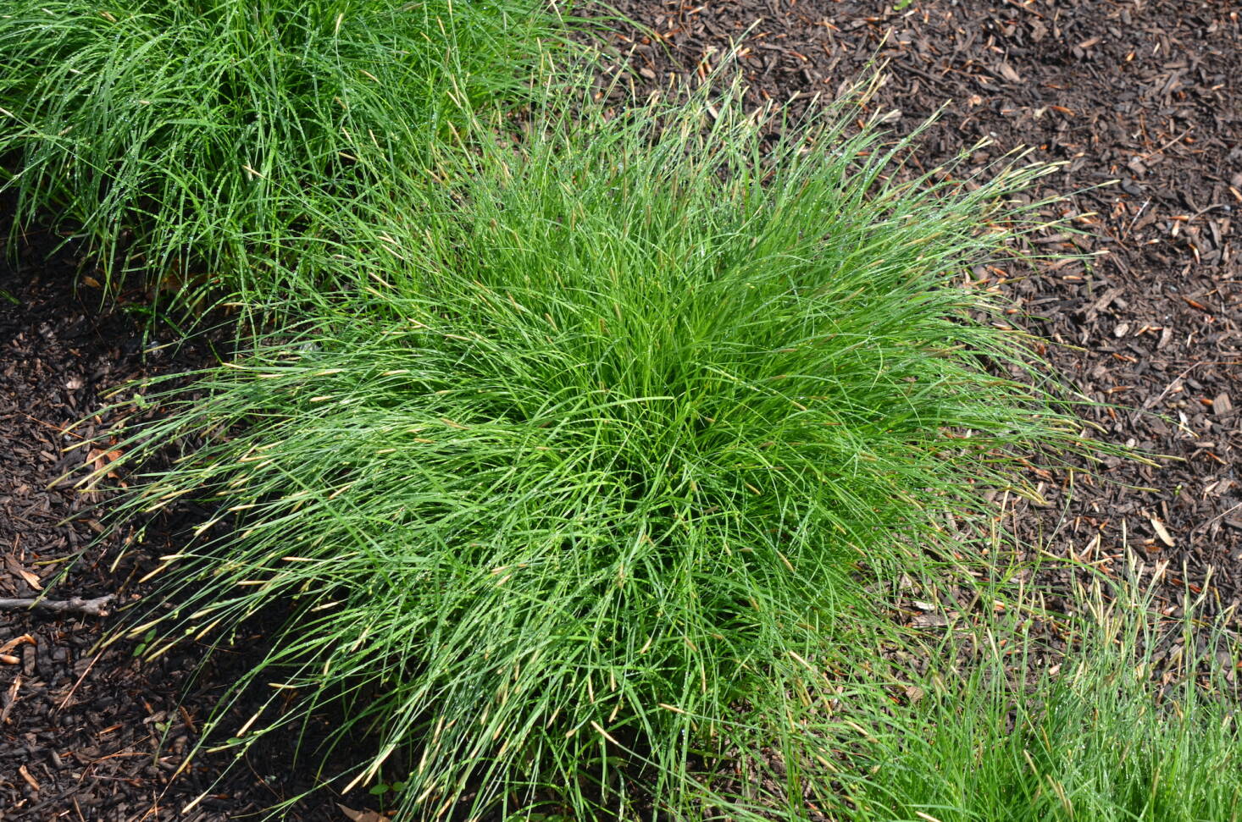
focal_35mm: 60
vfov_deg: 22.5
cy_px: 411
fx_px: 2066
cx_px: 621
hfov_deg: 33.5
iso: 200
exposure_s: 1/160
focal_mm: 40
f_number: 6.3
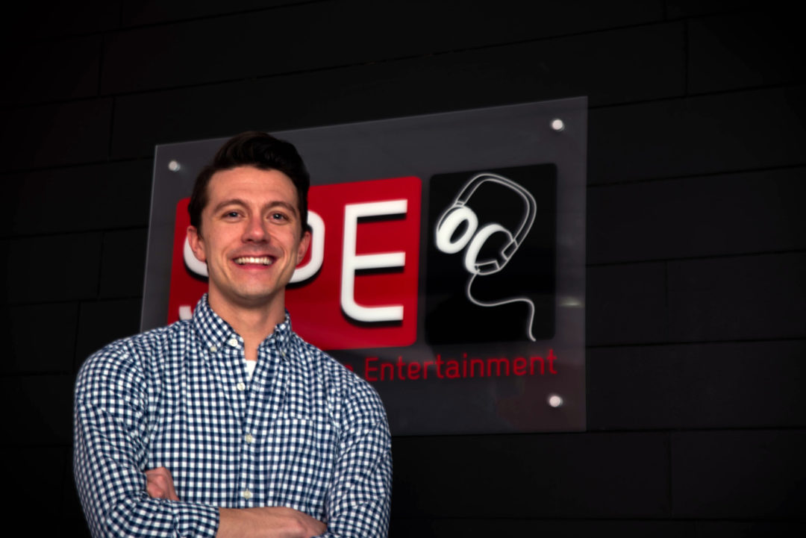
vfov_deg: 19.5
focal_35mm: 70
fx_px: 1568
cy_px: 269
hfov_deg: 28.8
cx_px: 403
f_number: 3.5
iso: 80
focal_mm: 70
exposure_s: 1/160
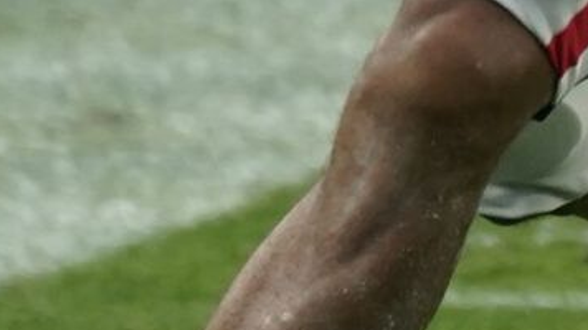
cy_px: -521
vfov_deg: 0.4
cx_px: -177
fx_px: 46994
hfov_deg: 0.7
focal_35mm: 3015
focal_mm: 400
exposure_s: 1/1250
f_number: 5.6
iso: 2000
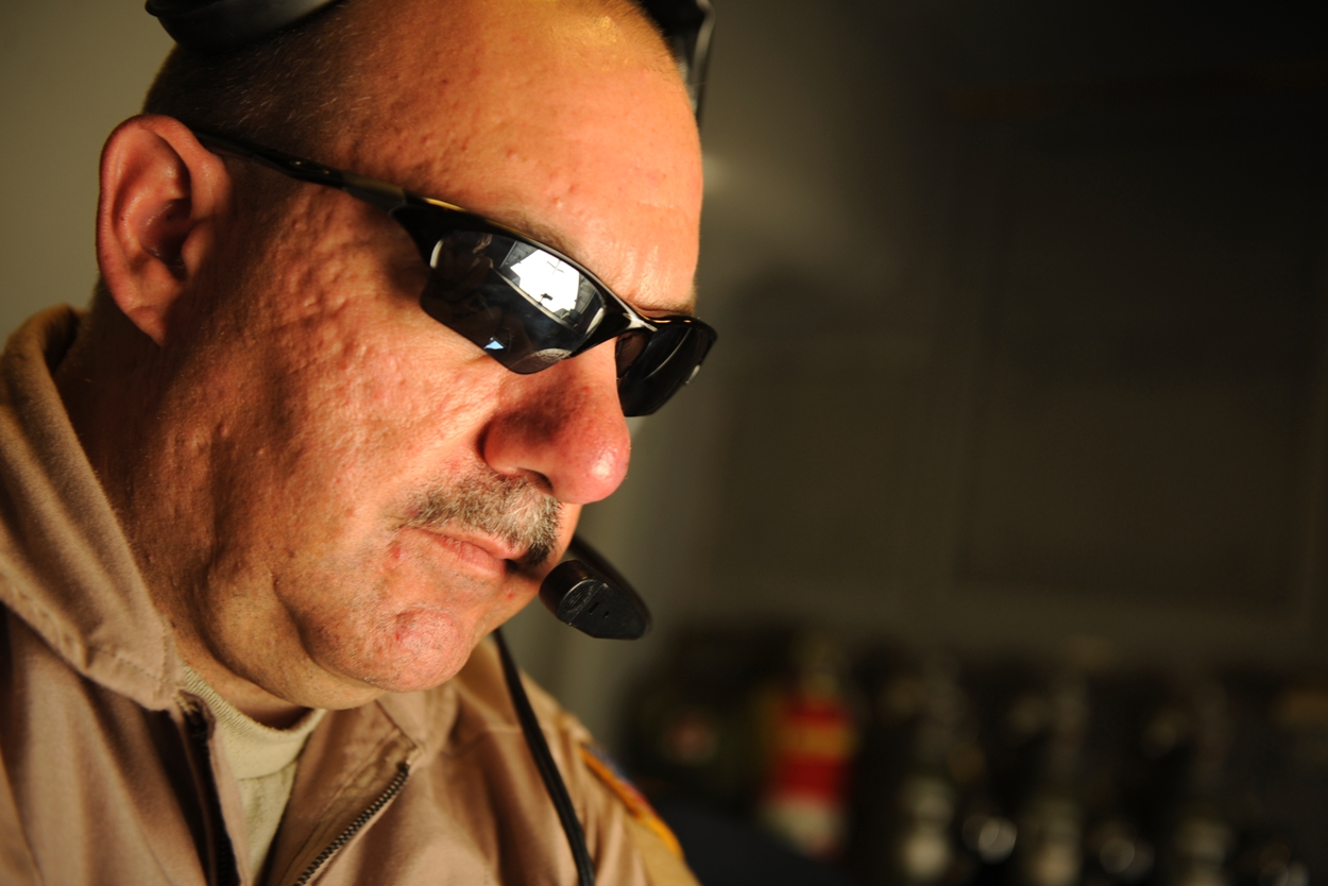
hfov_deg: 40.3
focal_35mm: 49
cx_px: 672
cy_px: 447
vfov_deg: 27.5
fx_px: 1808
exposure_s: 1/60
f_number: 2.8
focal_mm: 48
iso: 200
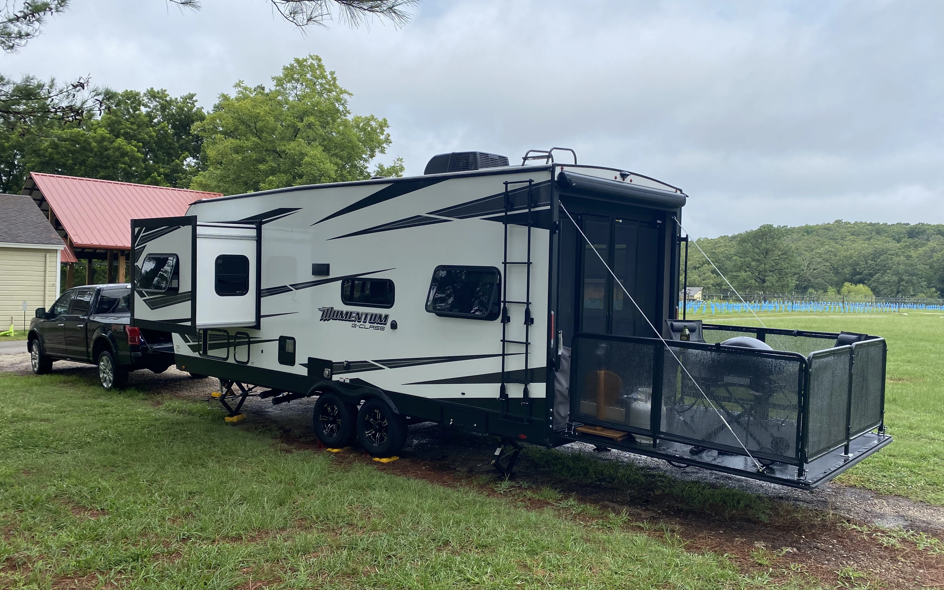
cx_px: 475
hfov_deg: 64.6
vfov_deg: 43.1
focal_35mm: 29
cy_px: 302
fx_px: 746
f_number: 1.8
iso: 32
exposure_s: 1/1522
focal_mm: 4.25
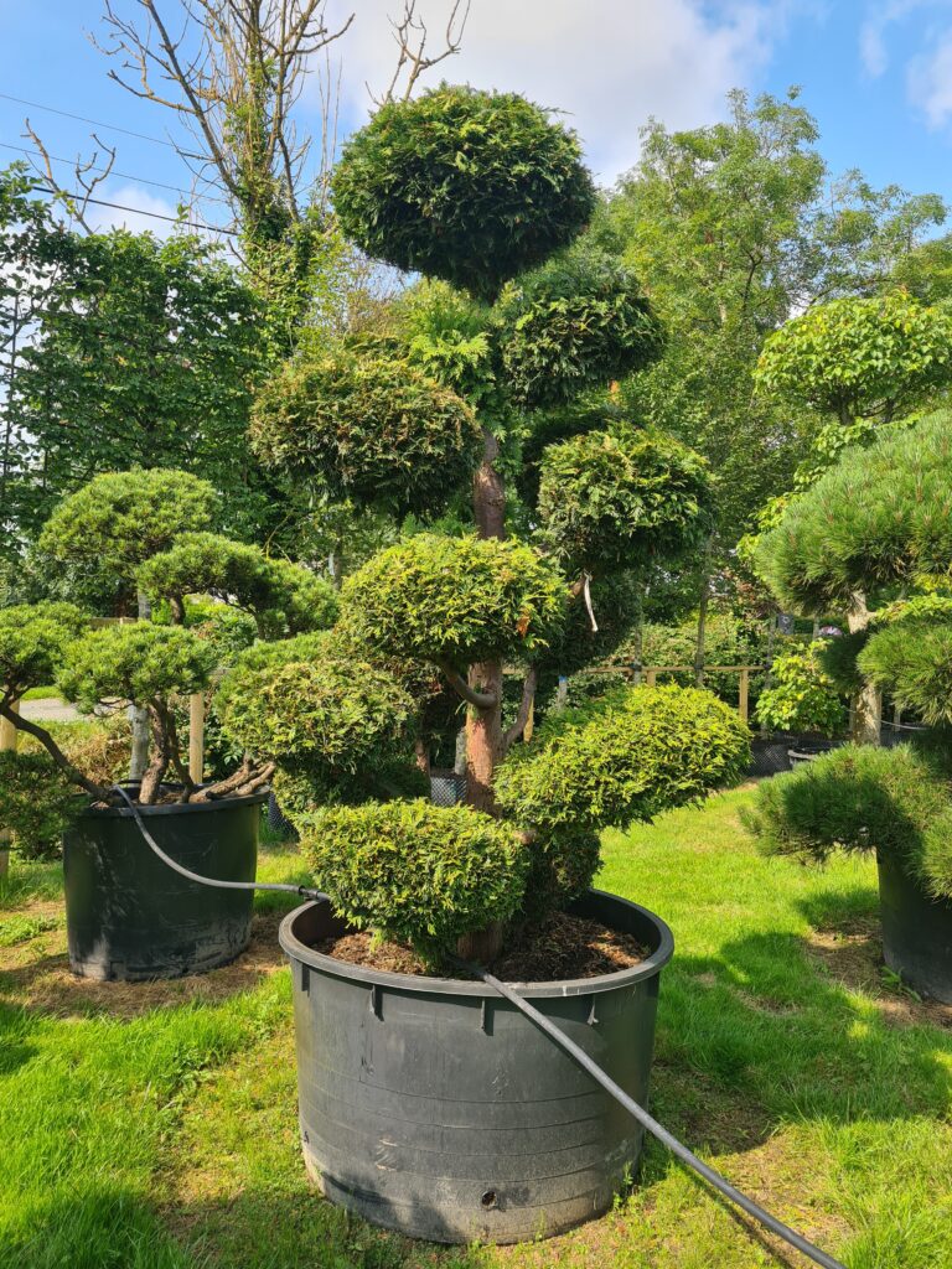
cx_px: 476
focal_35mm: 26
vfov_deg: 67.3
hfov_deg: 53.1
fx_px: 953
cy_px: 634
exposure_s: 1/1024
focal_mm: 5.4
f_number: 1.8
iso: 50
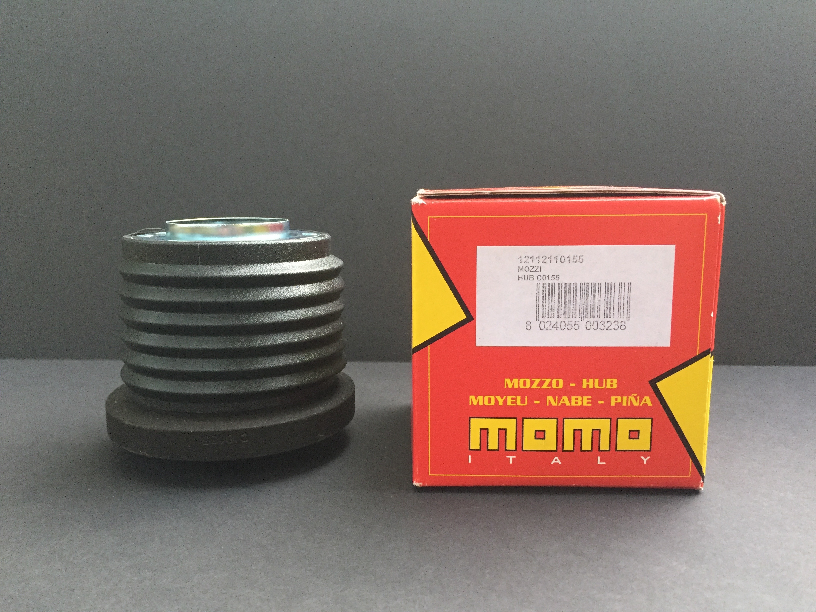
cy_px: 306
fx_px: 684
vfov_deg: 48.2
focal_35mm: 29
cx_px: 408
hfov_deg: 61.7
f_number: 2.2
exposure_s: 1/30
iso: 200
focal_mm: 4.15
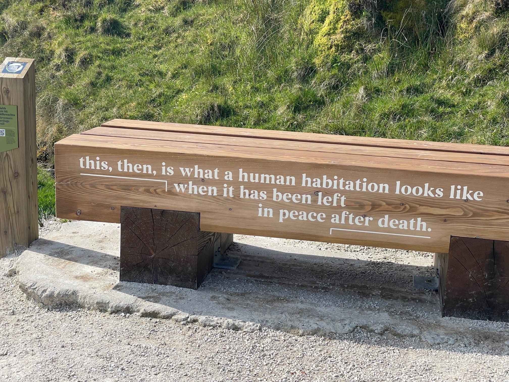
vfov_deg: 28.0
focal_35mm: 52
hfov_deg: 36.8
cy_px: 191
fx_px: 765
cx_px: 254
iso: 25
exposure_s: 1/1065
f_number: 2
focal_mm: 6
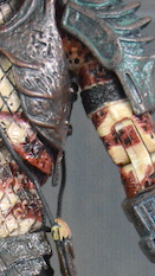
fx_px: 1915
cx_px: -51
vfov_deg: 8.2
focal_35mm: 262
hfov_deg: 4.6
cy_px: 319
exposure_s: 1/80
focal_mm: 38
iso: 3200
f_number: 4.8
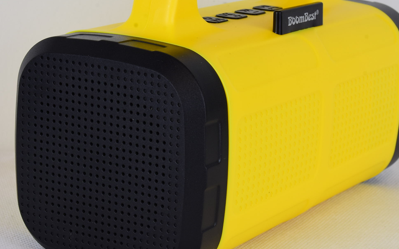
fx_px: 1283
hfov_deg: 17.7
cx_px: 242
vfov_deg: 11.1
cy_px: 95
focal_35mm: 118
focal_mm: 50
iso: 400
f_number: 16
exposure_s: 1/13
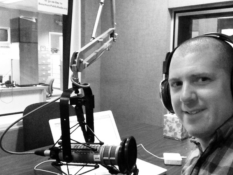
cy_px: 92
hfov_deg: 45.8
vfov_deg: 35.1
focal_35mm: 41
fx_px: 276
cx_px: 120
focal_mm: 2.18
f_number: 2.4
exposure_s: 1/15
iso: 400
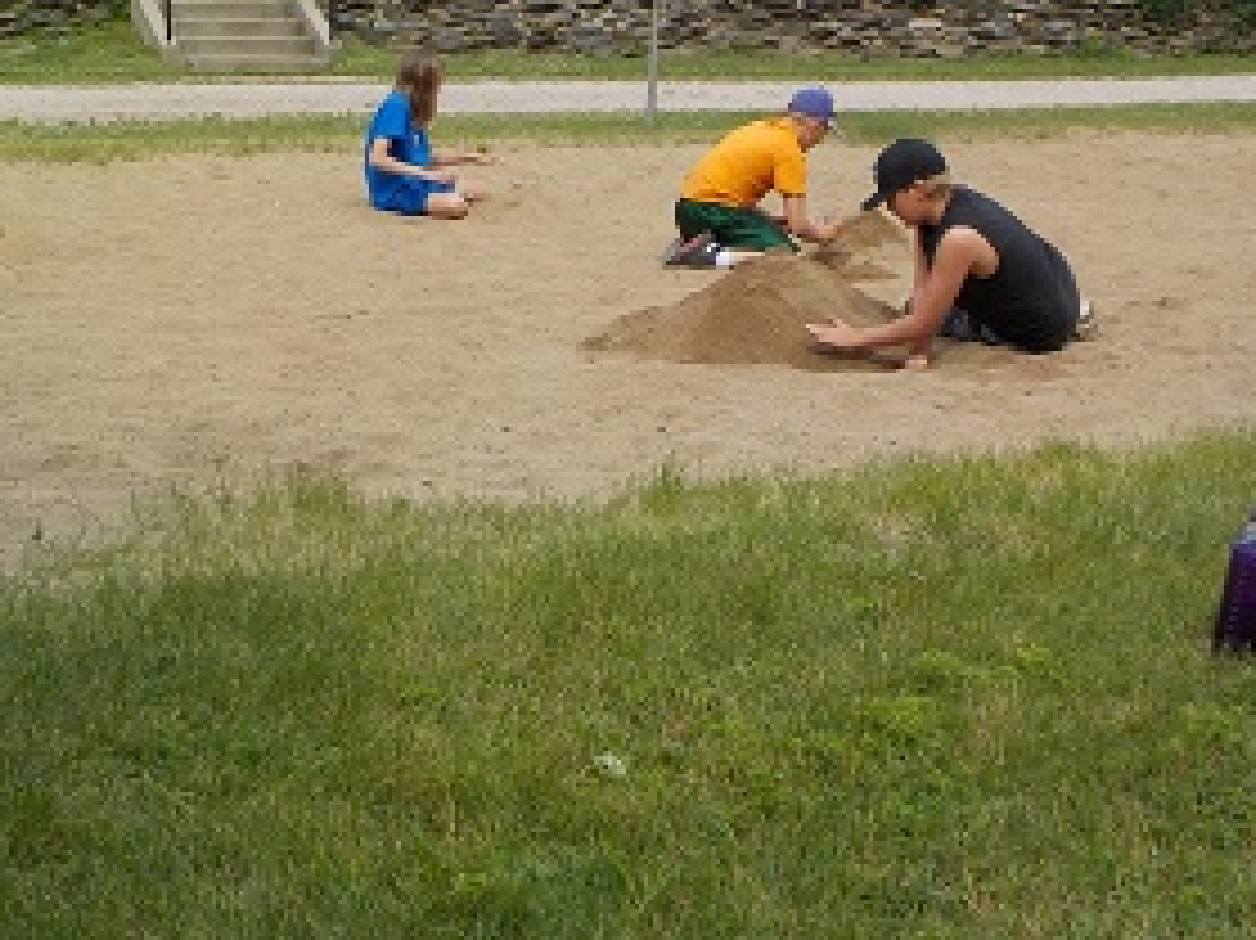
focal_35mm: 70
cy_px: 256
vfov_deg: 20.9
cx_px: 644
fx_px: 2539
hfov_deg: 27.8
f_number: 4.2
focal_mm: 6.4
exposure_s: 1/500
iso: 125
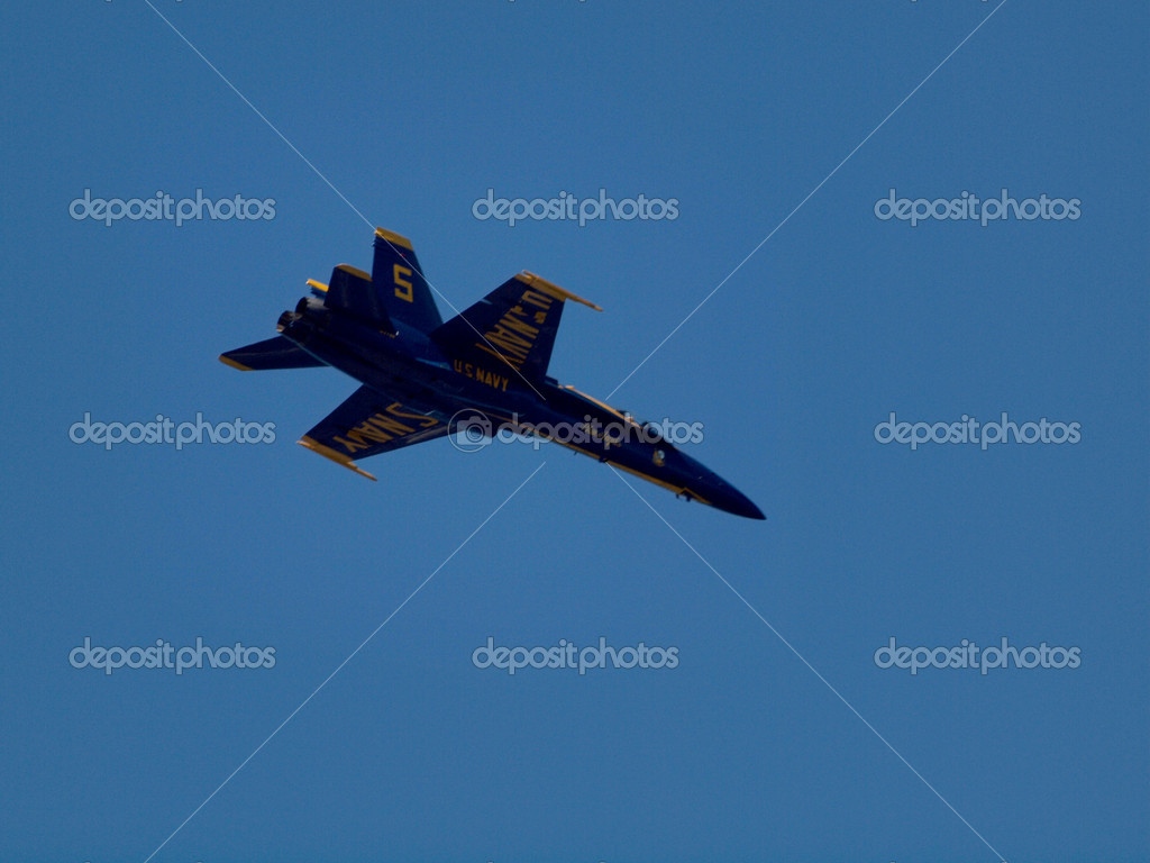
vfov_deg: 2.5
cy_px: 432
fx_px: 19966
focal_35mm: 601
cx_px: 575
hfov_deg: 3.3
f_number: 9
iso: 200
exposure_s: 1/500
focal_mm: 300
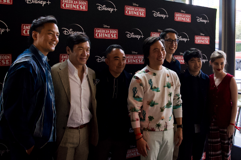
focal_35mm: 30
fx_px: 201
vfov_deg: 43.5
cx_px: 120
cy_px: 80
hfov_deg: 62.0
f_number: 4.5
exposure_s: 1/250
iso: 2500
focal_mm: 20
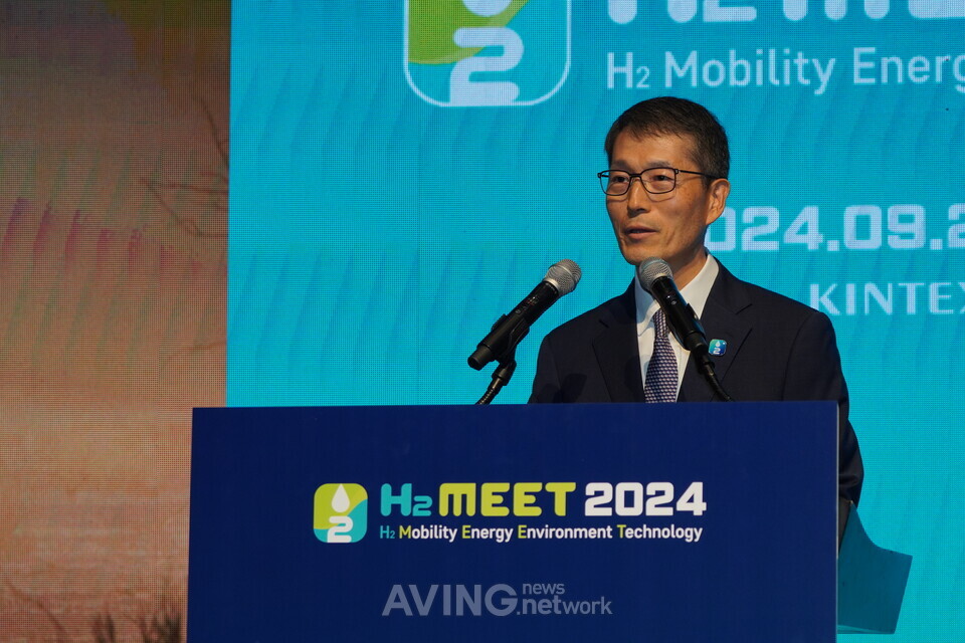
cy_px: 322
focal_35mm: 150
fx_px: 4021
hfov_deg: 13.7
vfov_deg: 9.1
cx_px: 482
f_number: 4
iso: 640
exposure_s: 1/160
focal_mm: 100
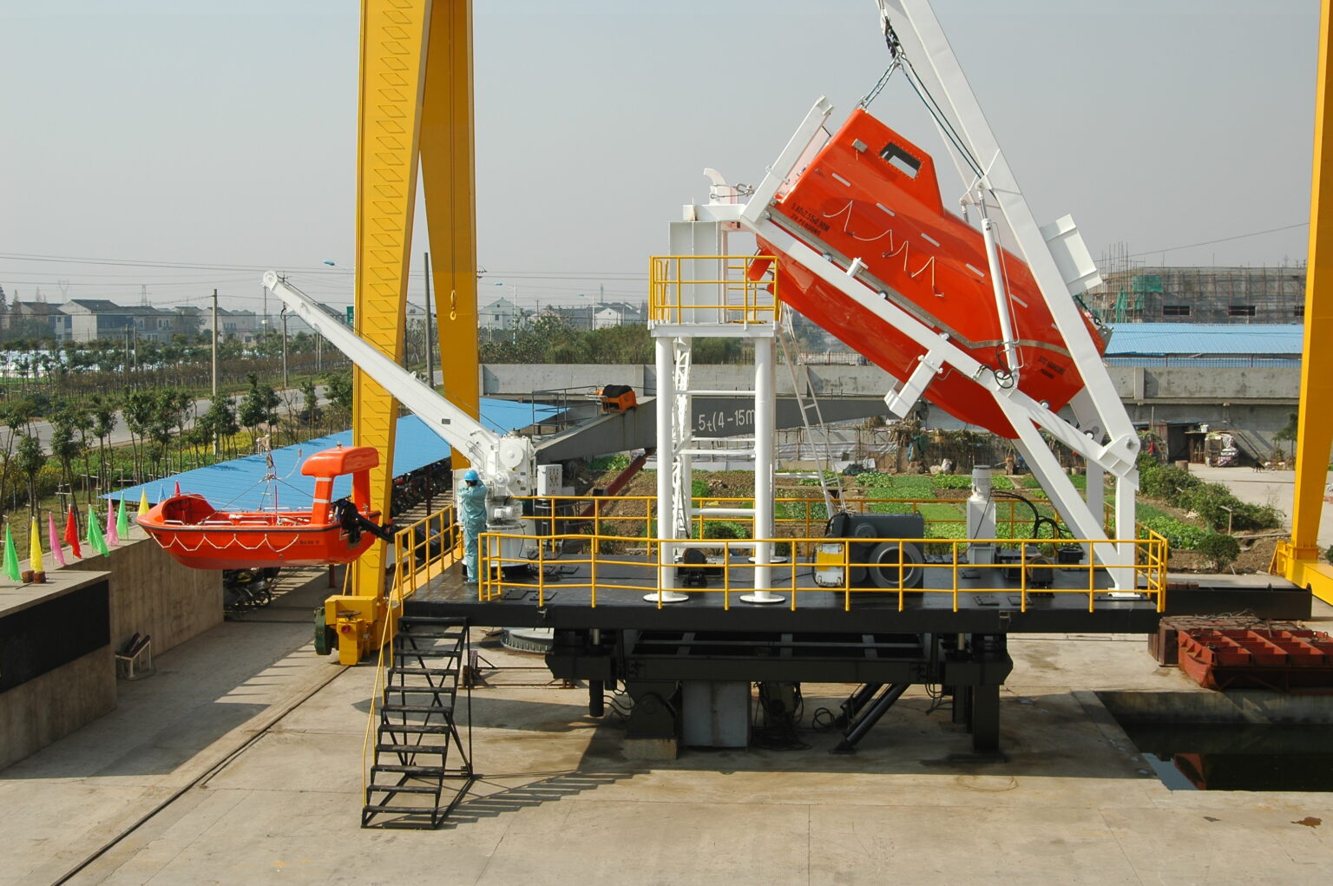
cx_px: 666
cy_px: 443
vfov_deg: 31.8
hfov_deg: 46.4
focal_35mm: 42
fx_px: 1554
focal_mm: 28
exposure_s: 1/320
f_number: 9
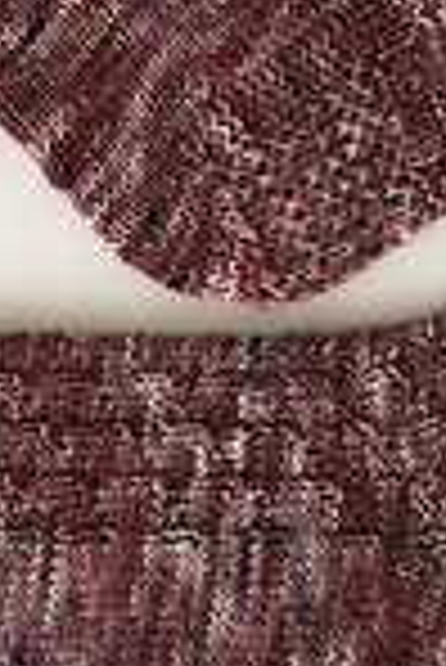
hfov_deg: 13.4
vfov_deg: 19.7
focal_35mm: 102
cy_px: 94
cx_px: 291
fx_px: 1891
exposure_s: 1/33
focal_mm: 4.15
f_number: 2.2
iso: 100
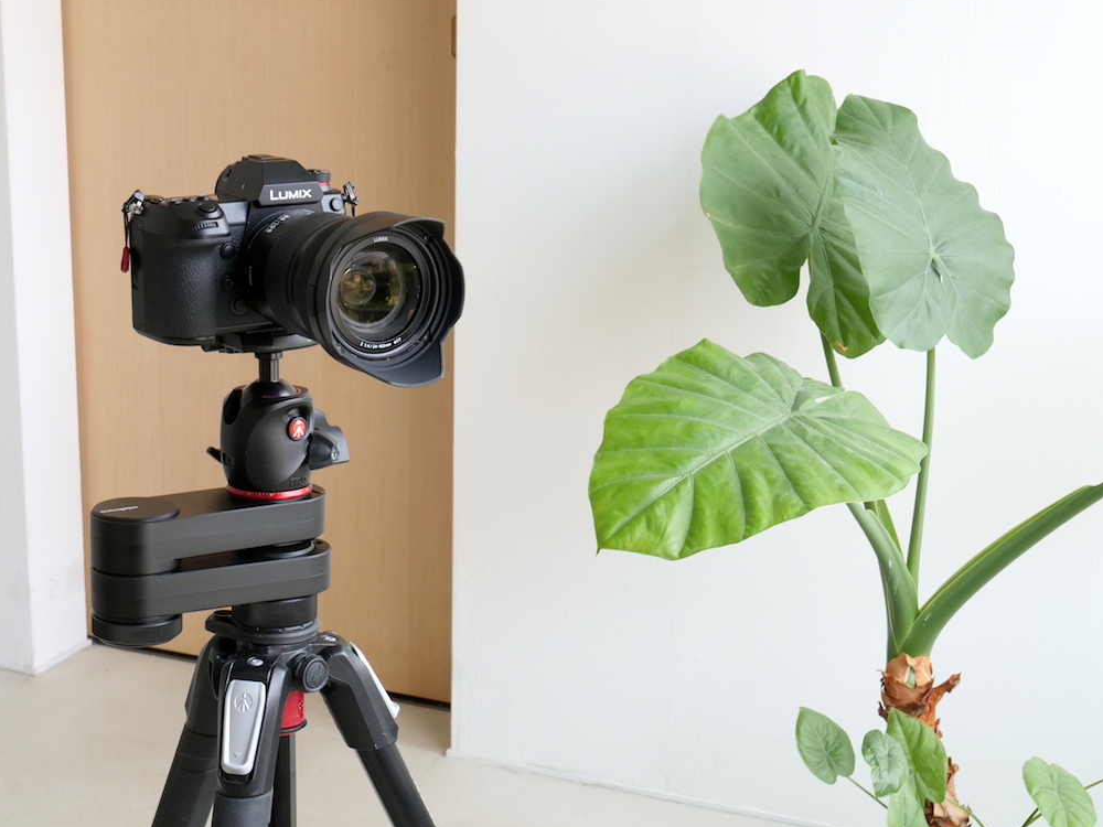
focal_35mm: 60
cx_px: 447
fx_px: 1912
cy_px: 436
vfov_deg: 24.4
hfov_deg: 32.1
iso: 500
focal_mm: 25
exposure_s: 1/60
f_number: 7.1
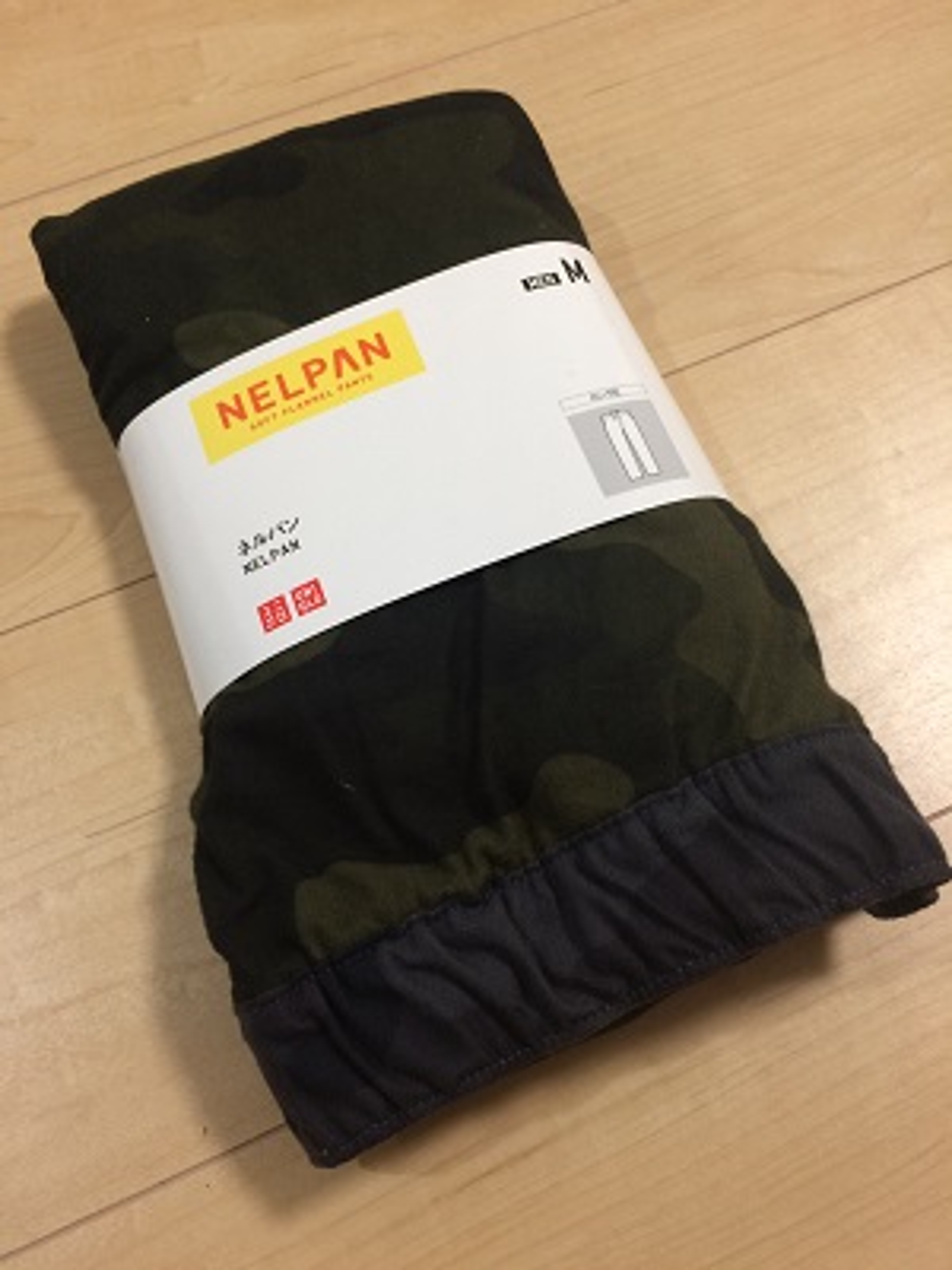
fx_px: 1063
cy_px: 635
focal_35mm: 29
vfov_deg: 61.7
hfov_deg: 48.2
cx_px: 476
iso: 100
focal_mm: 4.15
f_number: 2.2
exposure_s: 1/30
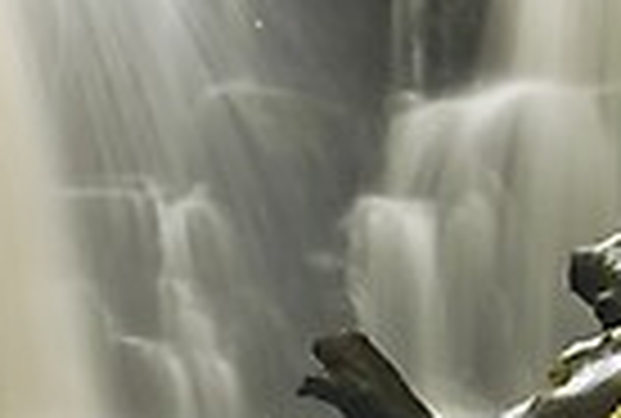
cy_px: 582
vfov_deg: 2.7
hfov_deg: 4.1
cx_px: -274
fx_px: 8705
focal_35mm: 503
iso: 100
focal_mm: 58
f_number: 16
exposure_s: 1.5
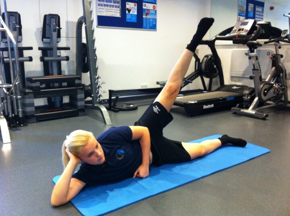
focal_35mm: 35
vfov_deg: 40.6
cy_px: 108
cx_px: 145
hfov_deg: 52.7
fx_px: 293
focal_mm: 3.85
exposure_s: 1/17
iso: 320
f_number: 2.8
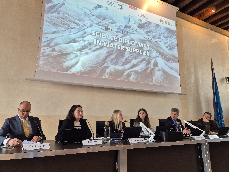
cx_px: 114
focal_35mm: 23
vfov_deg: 58.9
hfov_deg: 73.9
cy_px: 86
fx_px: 152
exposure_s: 1/100
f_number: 1.8
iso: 125
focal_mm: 5.4
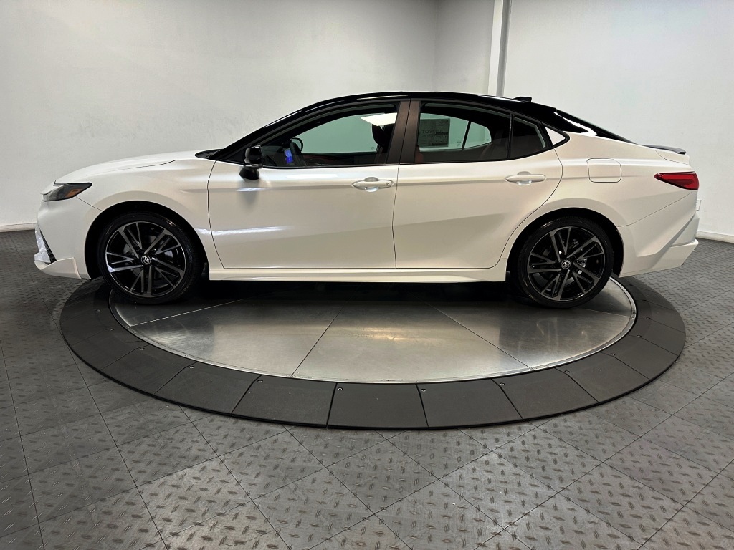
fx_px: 509
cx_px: 367
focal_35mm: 24
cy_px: 275
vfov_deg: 56.8
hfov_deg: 71.6
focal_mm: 6.86
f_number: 1.78
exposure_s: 1/60
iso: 200
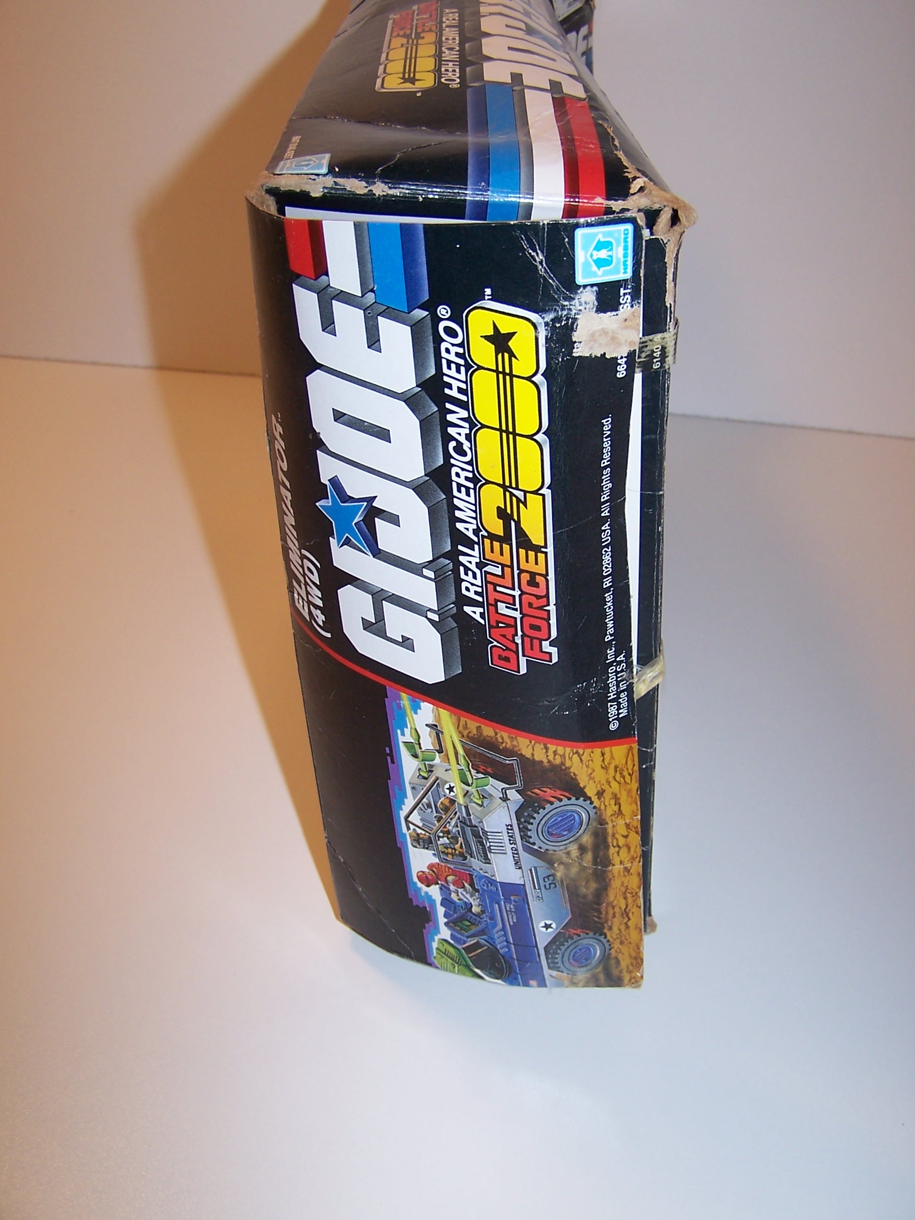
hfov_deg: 37.7
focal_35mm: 38
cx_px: 458
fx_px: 1339
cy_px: 610
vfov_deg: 49.0
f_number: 2.8
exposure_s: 1/60
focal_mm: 6.3
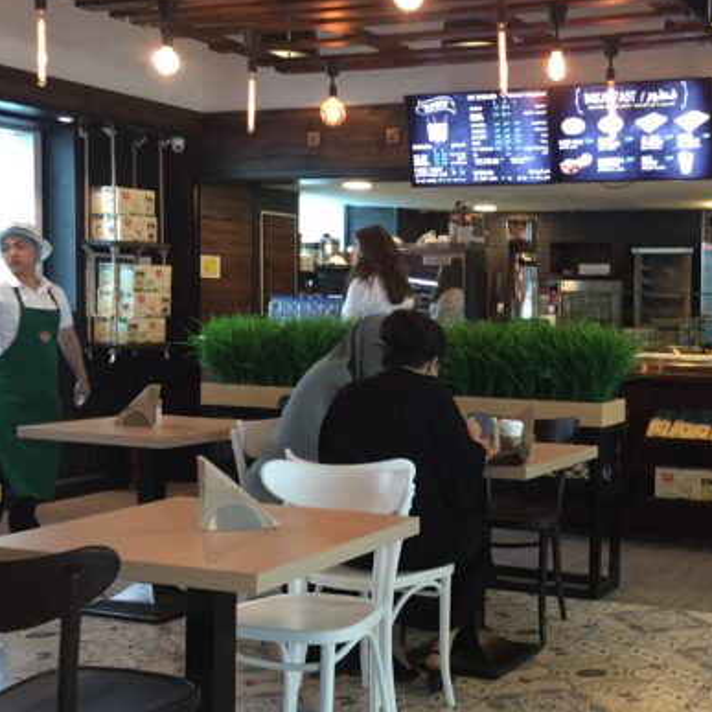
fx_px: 1233
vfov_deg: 32.2
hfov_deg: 31.5
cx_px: 556
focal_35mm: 53
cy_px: 383
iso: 125
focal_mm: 4.15
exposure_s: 1/33
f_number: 2.2
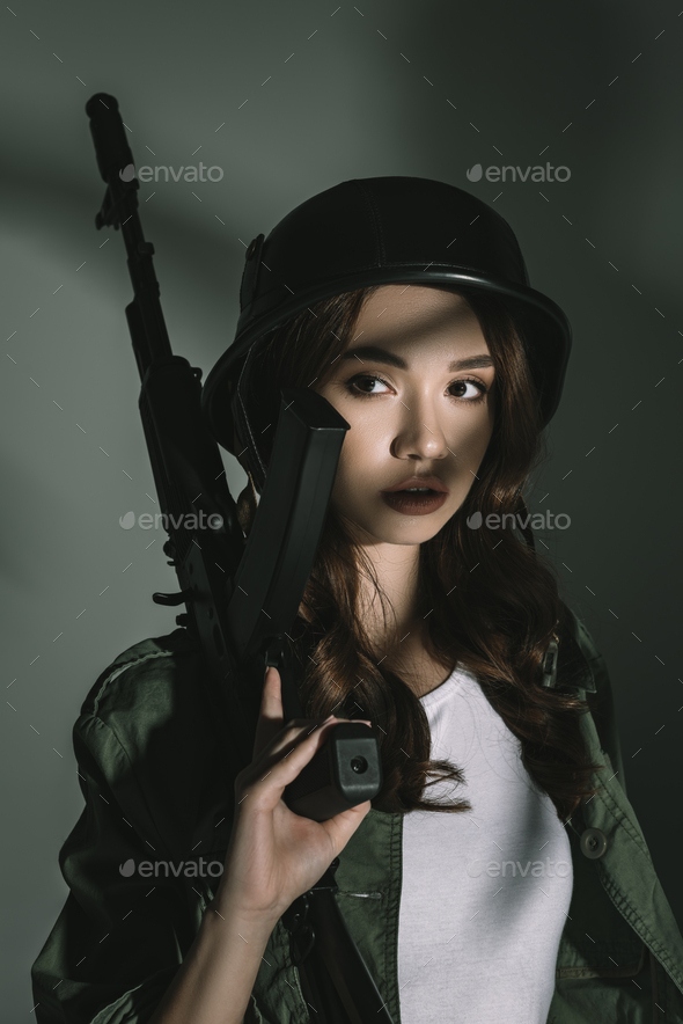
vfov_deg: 23.9
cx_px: 342
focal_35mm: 85
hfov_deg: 16.1
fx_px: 2417
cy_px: 512
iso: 200
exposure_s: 1/160
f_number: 6.3
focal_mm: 85
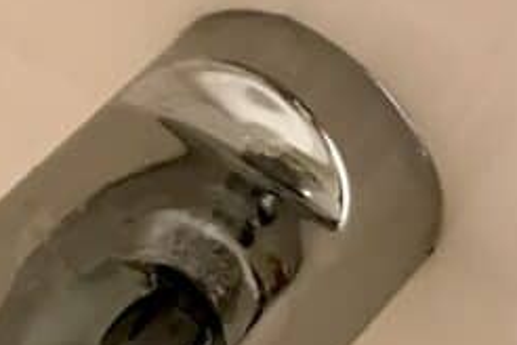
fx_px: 1738
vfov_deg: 10.7
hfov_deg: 16.8
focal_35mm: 121
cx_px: 95
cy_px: -248
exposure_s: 1/9
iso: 100
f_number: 1.8
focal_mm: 3.99
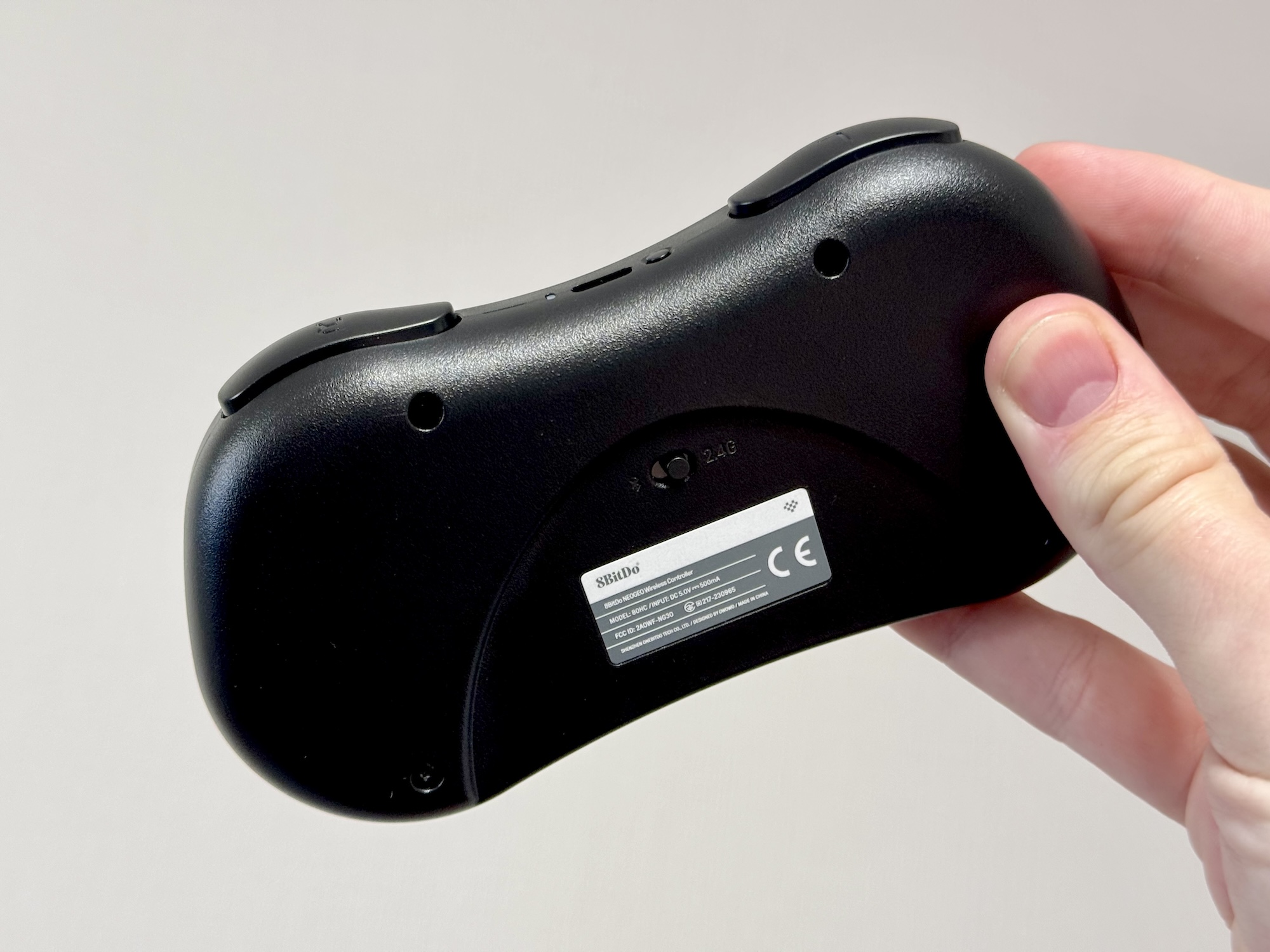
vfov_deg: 30.3
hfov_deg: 39.7
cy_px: 476
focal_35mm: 48
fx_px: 1761
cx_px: 635
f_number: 1.78
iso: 125
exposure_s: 1/59
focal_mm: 6.86
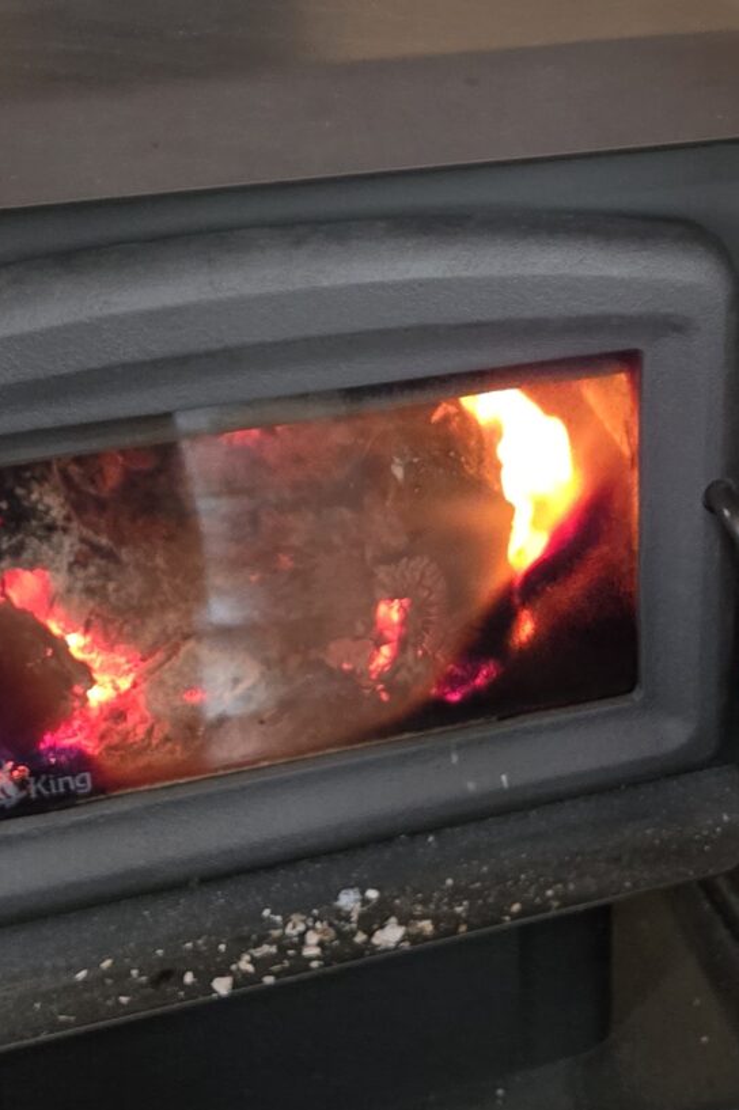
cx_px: 1054
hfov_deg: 16.8
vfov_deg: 26.6
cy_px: 250
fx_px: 2311
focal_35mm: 75
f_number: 1.8
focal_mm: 5.4
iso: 800
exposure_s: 1/120
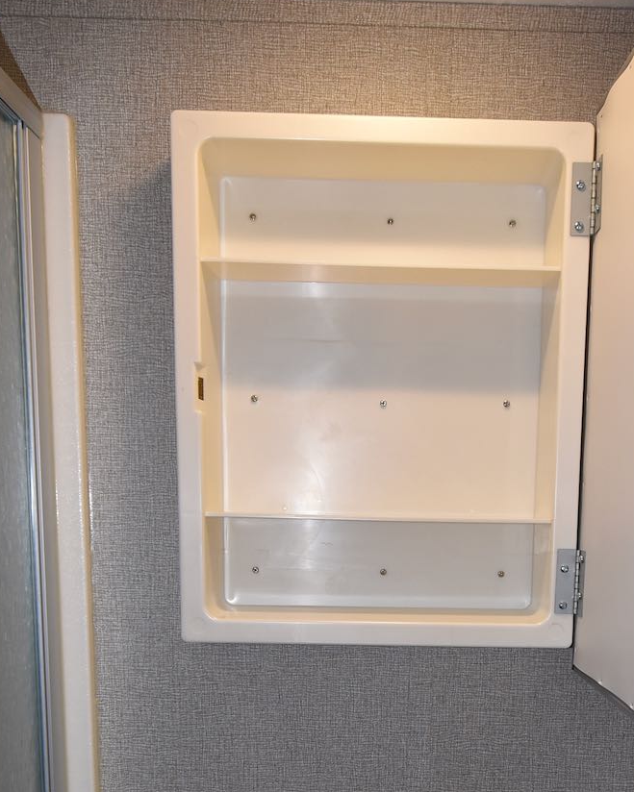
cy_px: 652
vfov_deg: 43.3
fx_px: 939
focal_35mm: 40
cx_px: 412
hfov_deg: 37.0
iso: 450
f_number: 5
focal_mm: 13
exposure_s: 1/100
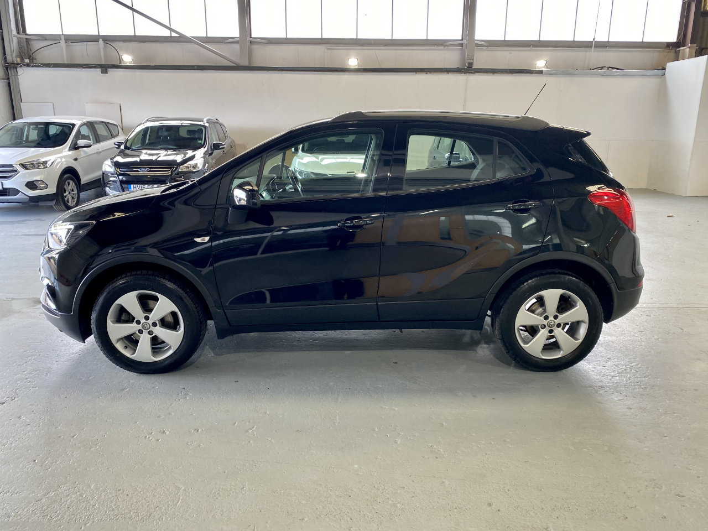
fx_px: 532
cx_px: 354
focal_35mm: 26
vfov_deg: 53.1
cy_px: 266
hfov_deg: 67.3
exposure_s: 1/100
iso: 80
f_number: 1.8
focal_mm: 4.2
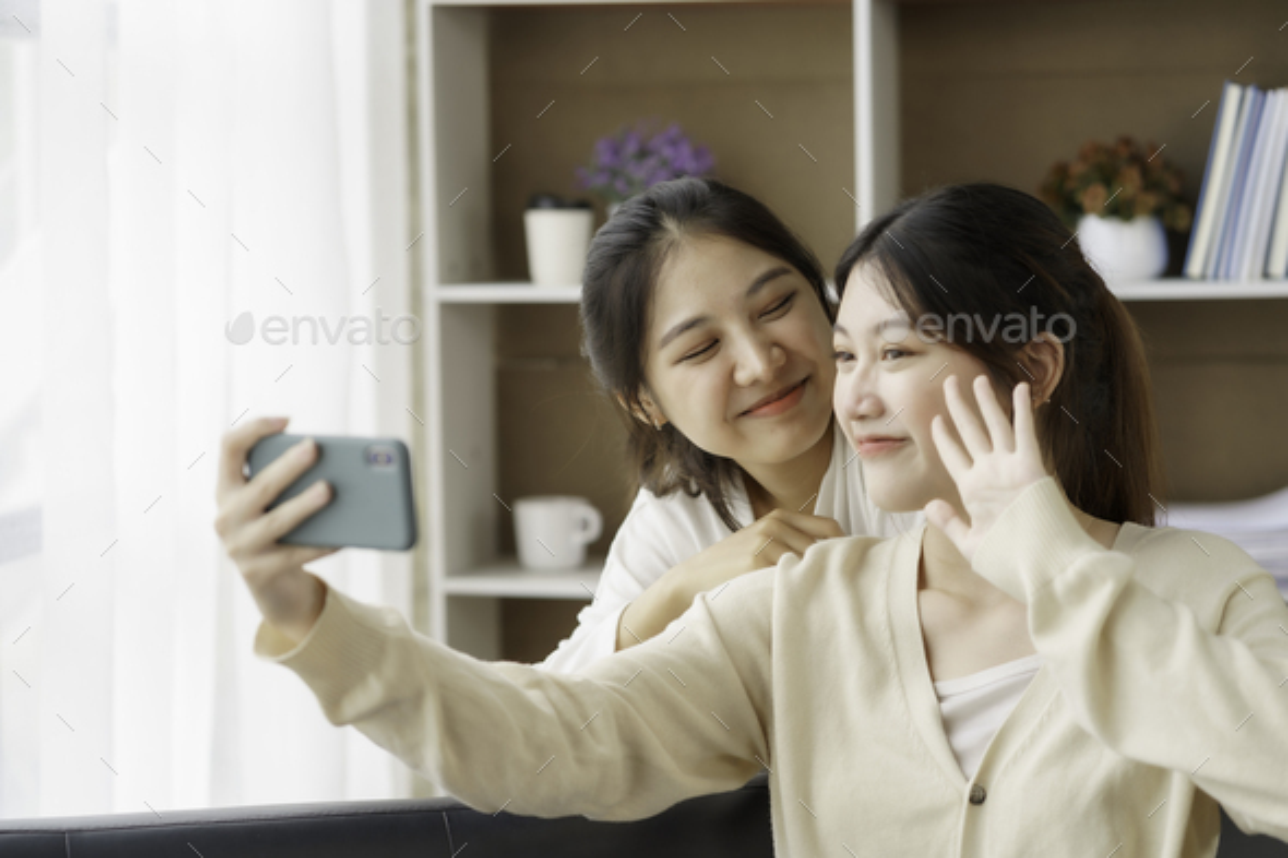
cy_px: 429
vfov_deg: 16.1
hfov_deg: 23.9
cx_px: 644
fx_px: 3040
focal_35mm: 85
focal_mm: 85
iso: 200
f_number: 2.8
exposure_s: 1/160
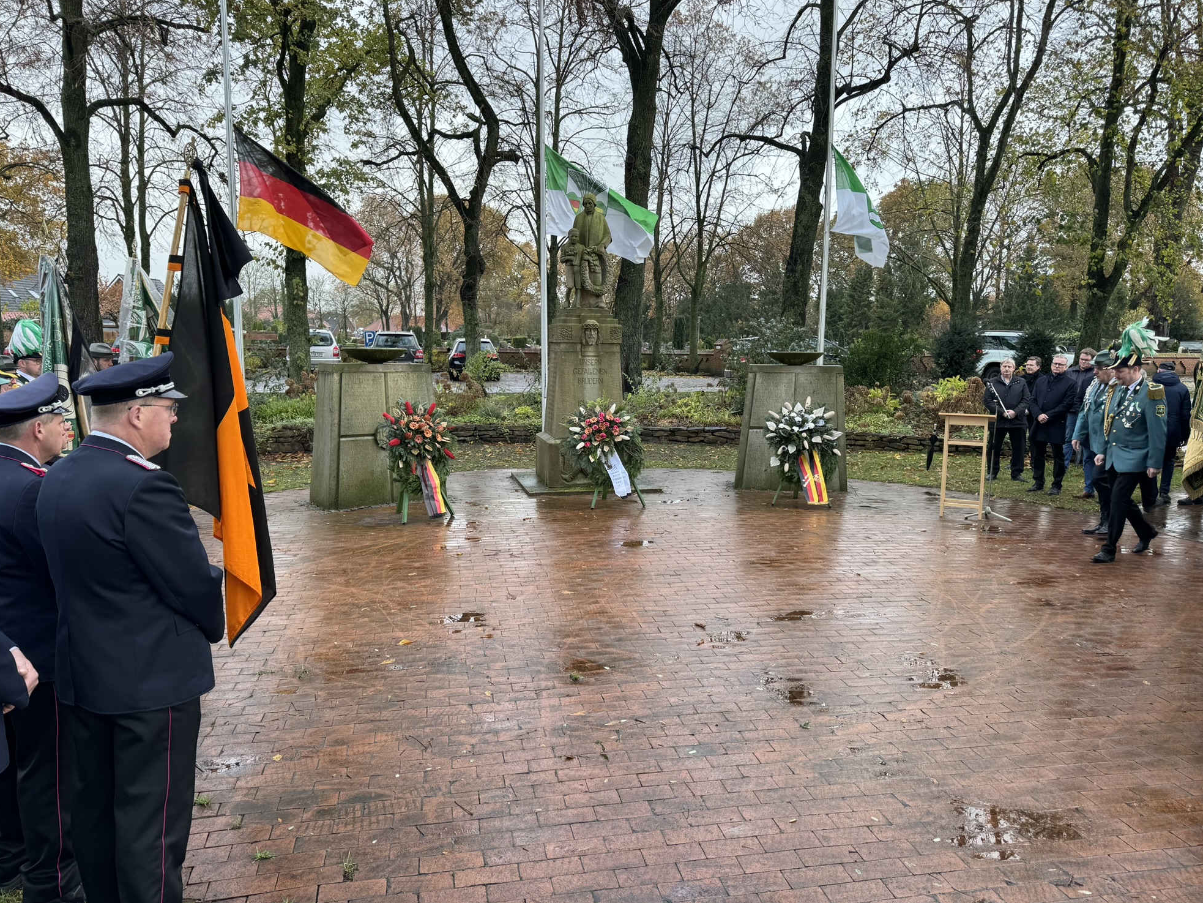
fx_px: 869
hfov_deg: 69.4
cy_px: 461
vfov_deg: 54.9
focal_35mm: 25
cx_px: 603
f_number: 1.78
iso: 64
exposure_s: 1/252
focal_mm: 6.86
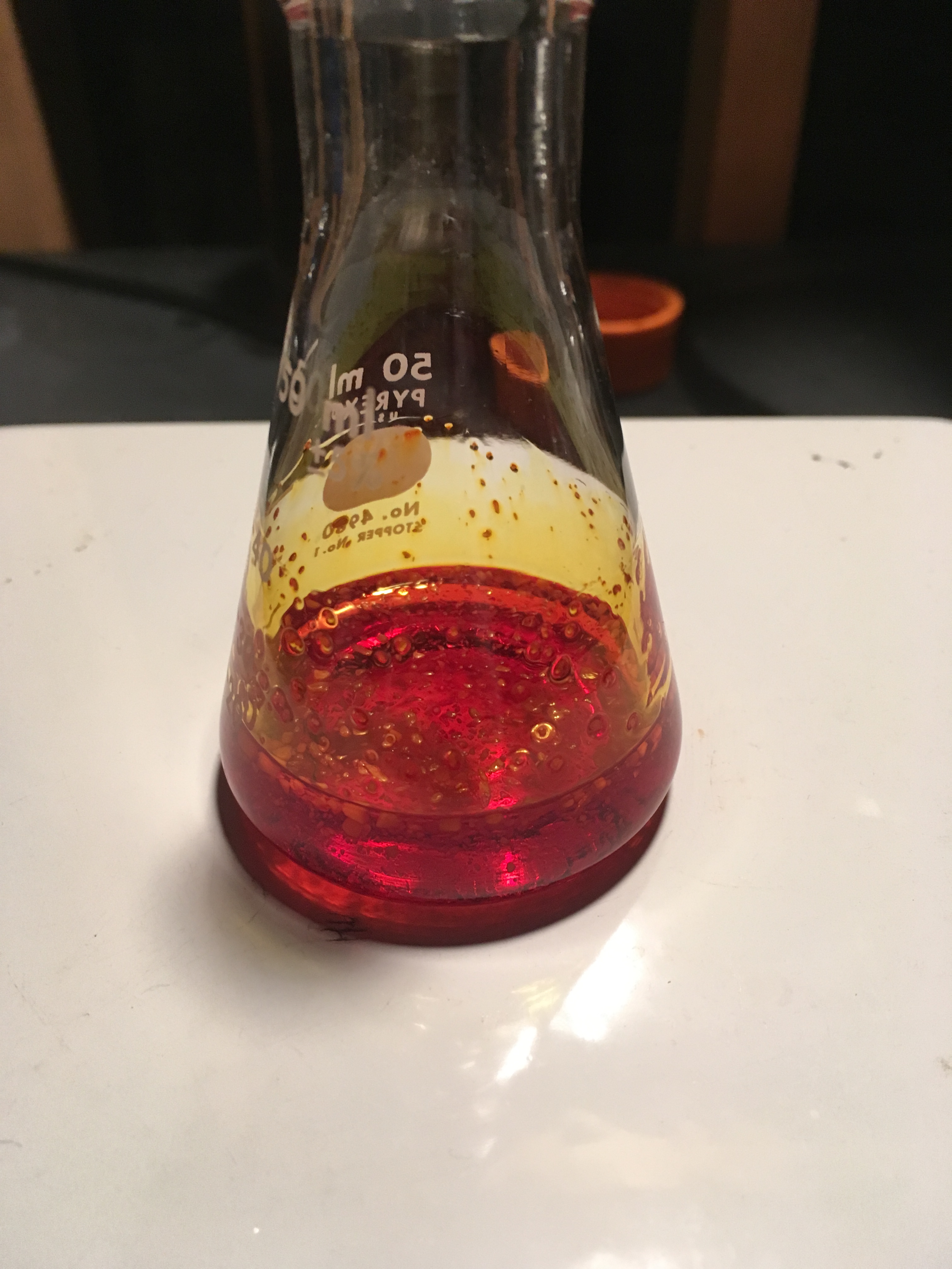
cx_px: 476
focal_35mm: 29
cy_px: 634
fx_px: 1063
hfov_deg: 48.2
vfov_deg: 61.7
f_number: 2.2
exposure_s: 1/30
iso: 125
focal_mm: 4.15
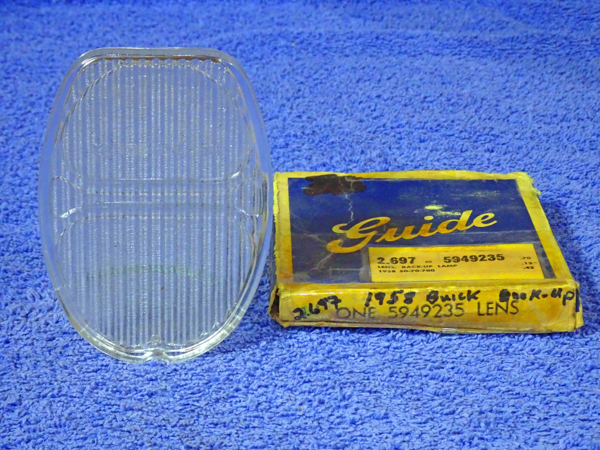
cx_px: 300
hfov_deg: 21.8
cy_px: 225
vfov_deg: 16.4
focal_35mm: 90
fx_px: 1560
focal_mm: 15.45
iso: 800
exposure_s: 1/15
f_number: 5
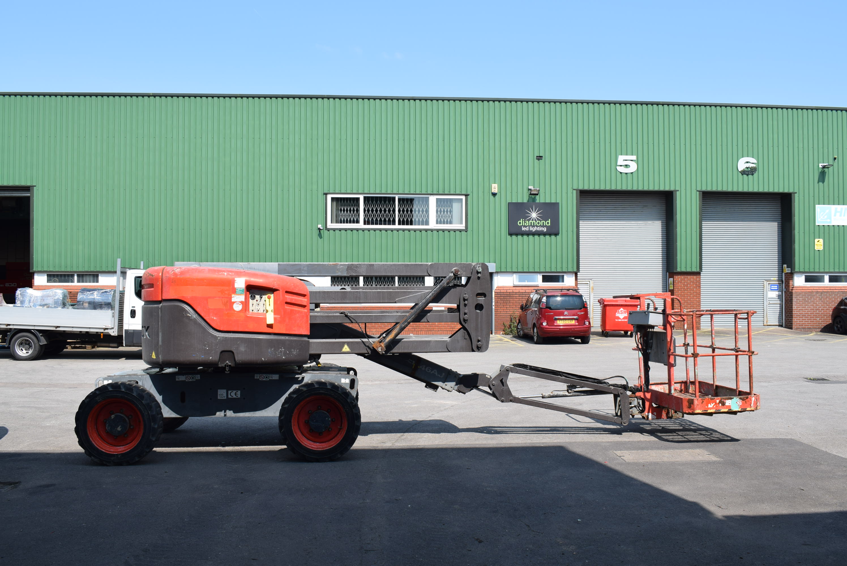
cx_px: 424
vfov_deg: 38.4
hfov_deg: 55.1
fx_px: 812
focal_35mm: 34
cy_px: 283
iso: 200
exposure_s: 1/320
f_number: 9
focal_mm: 23
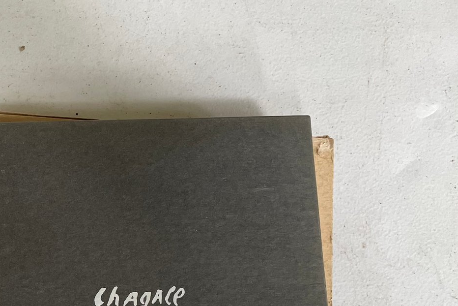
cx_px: -29
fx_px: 738
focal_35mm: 58
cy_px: 304
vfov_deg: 22.5
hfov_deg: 31.2
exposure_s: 1/110
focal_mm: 4.2
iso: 125
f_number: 1.6
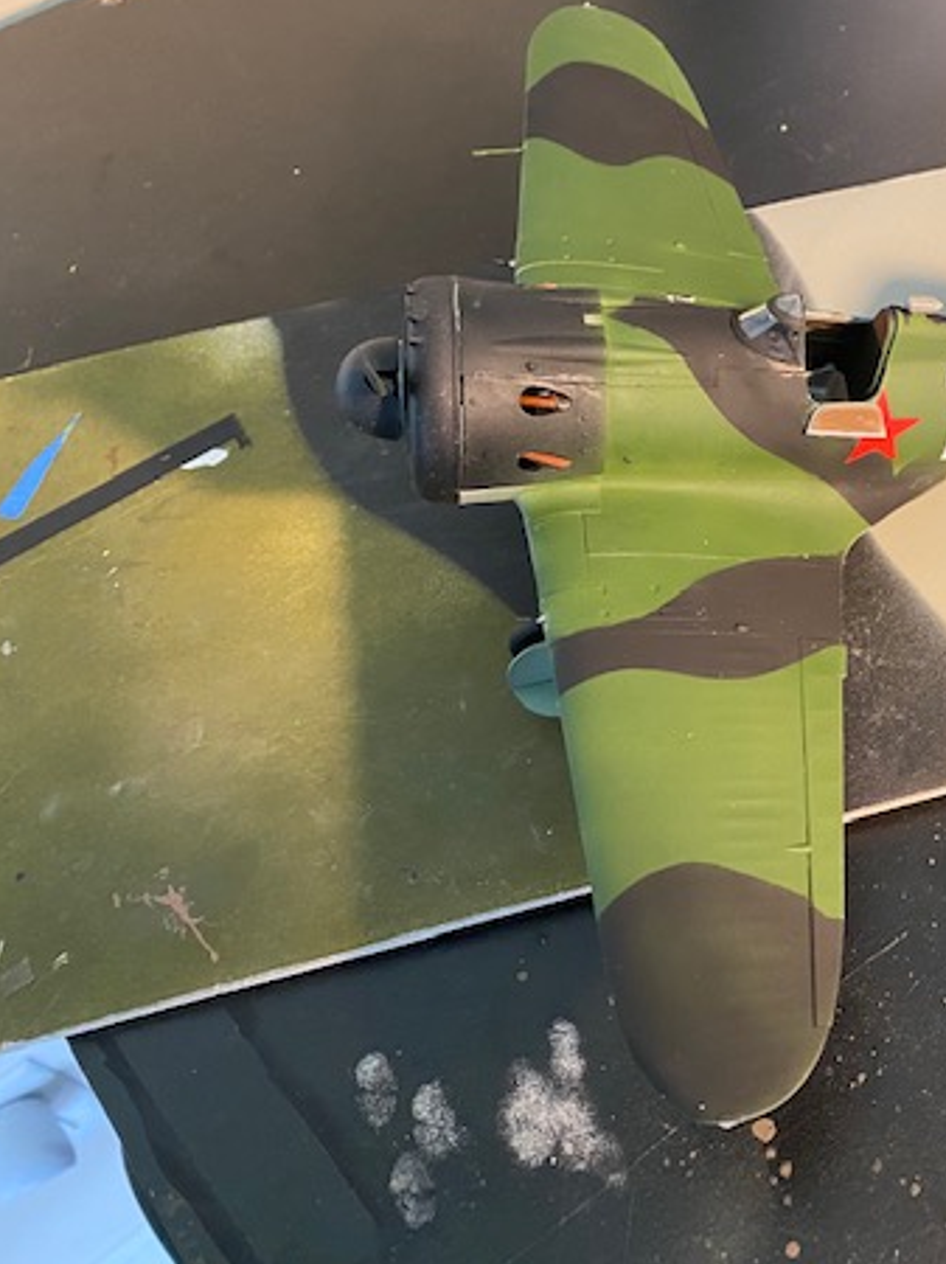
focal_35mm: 37
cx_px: 870
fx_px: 1349
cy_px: 593
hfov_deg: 36.0
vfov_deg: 50.1
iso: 320
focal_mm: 4.25
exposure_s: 1/60
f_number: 1.8
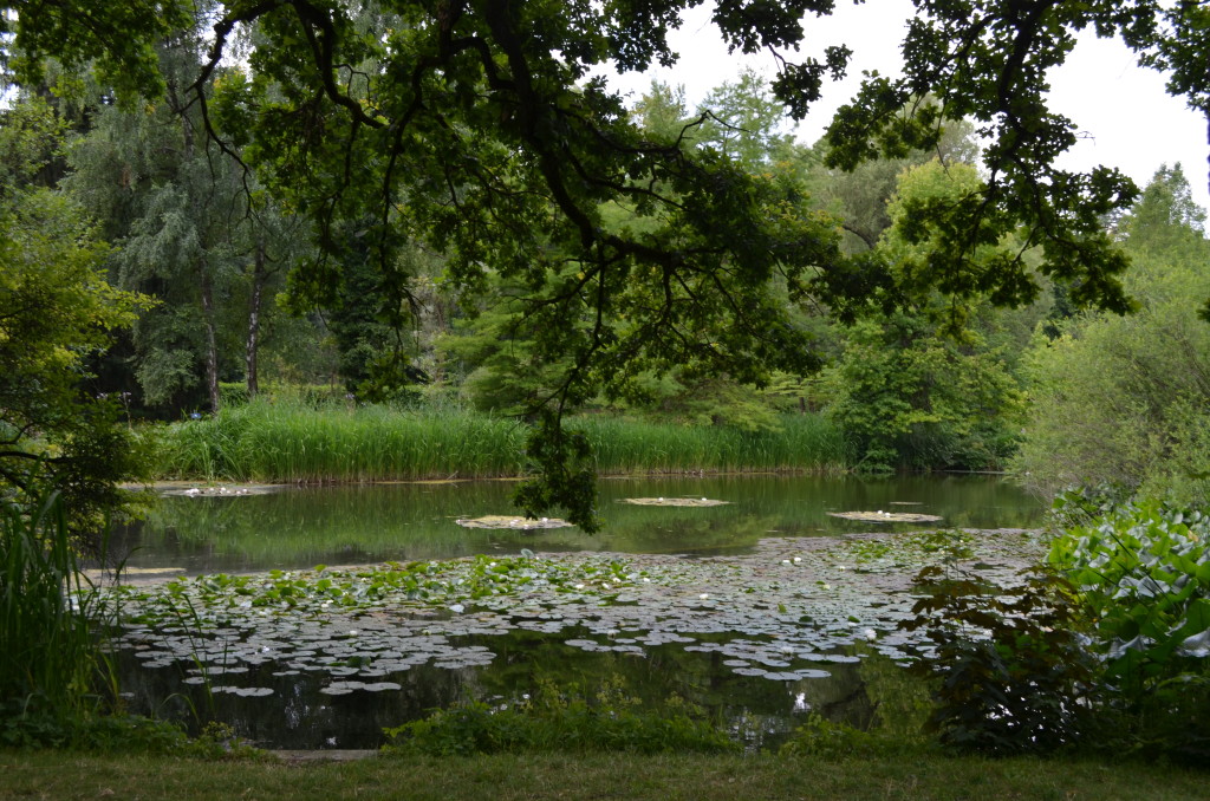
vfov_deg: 36.7
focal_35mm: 36
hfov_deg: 53.2
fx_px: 1207
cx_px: 605
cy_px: 400
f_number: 6.3
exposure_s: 1/160
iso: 200
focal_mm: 24
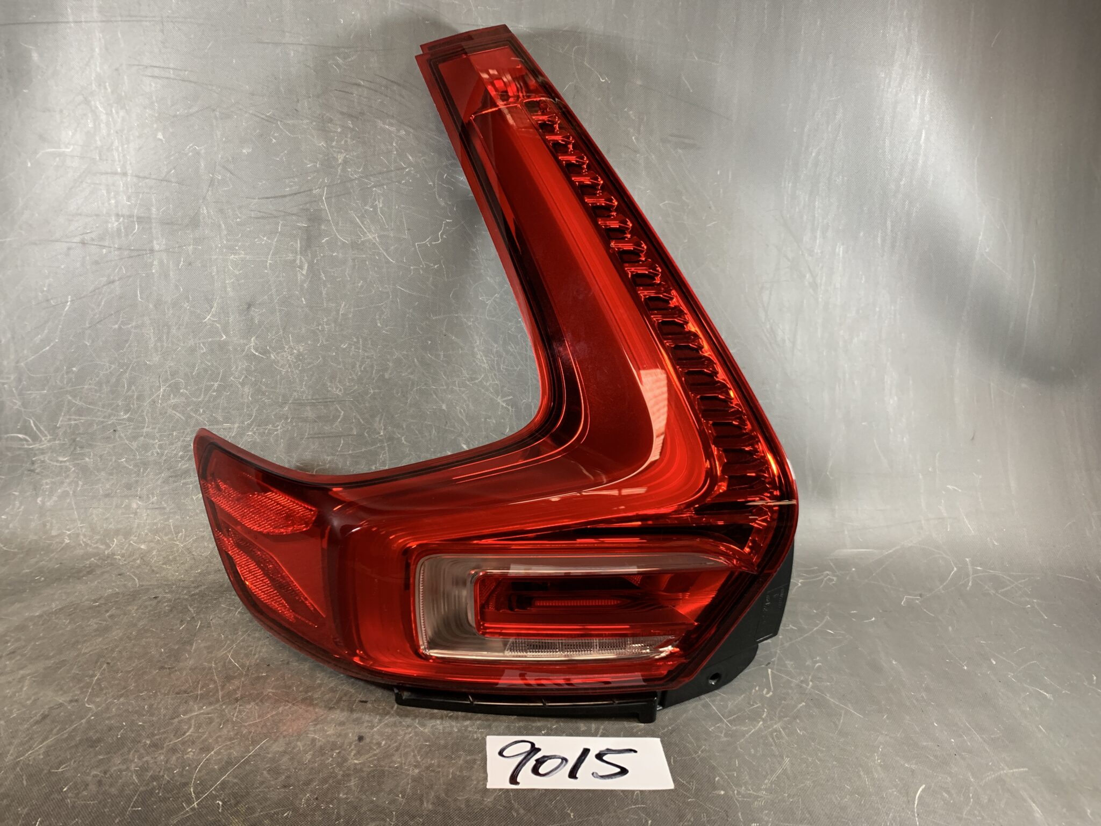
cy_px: 413
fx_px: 827
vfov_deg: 53.1
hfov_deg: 67.3
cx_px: 550
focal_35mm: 26
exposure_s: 1/60
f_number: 1.8
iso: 320
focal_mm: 4.25
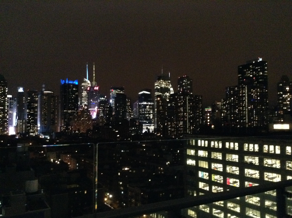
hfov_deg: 55.4
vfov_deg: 42.8
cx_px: 146
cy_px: 109
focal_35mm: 33
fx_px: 278
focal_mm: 3.3
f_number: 2.4
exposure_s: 1/15
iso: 640
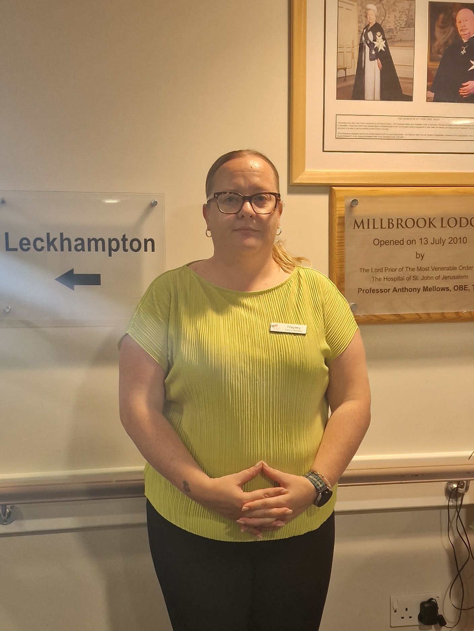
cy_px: 316
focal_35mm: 23
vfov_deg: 73.9
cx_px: 237
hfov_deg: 58.9
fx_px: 420
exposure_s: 1/100
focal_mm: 6.4
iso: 160
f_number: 1.8
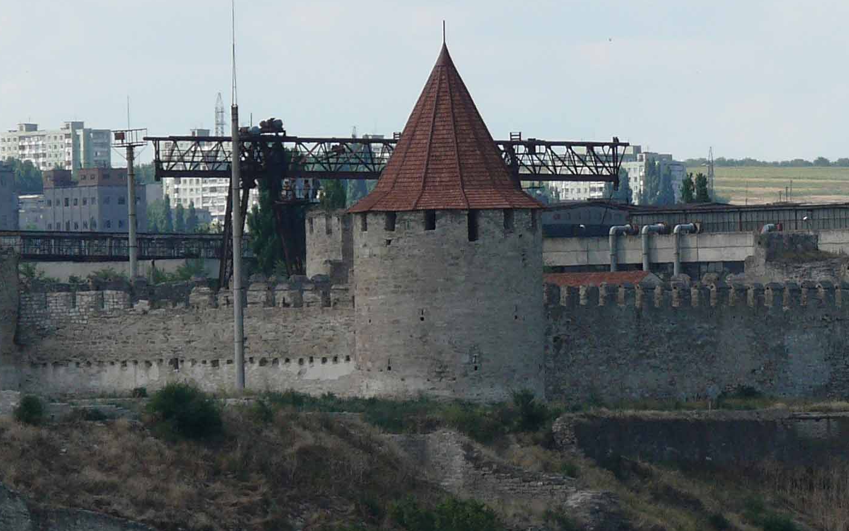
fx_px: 11569
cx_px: 446
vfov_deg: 2.6
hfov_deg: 4.2
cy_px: 118
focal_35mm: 500
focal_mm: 38.4
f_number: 5.6
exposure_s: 1/400
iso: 100
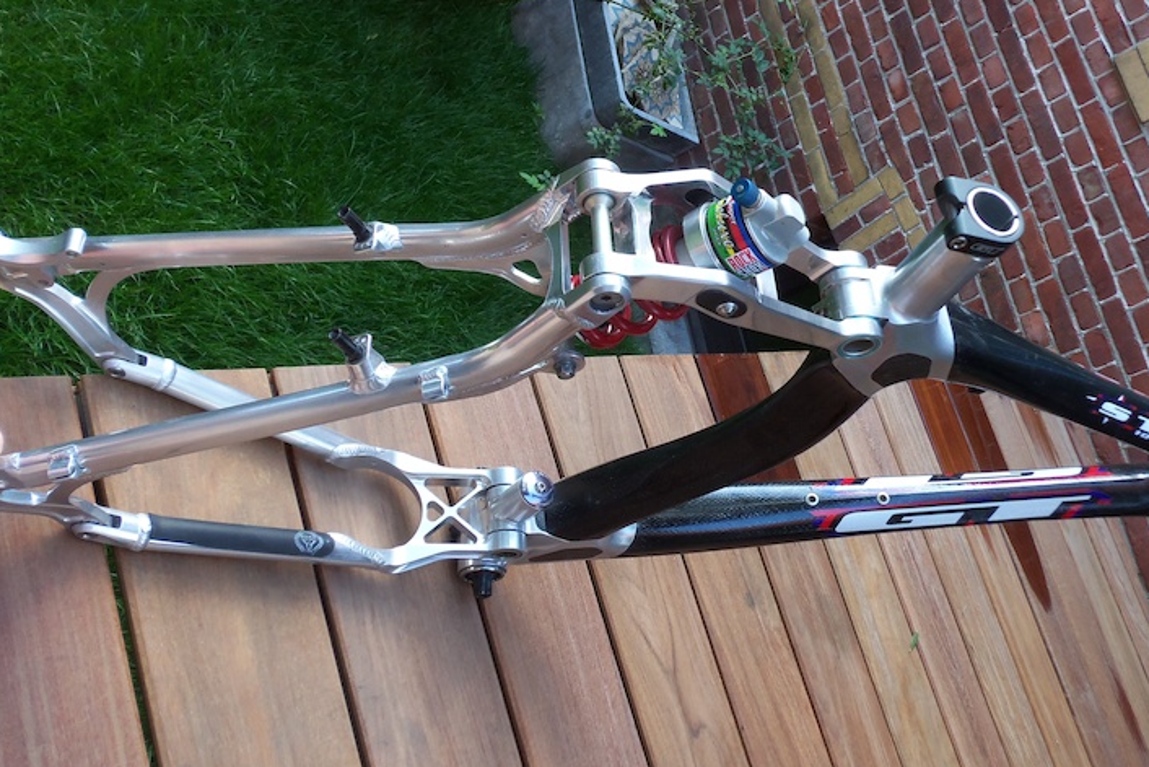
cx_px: 646
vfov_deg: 40.0
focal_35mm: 33
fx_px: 1053
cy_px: 348
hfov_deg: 57.0
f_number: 3.3
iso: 80
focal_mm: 5.1
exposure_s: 1/30
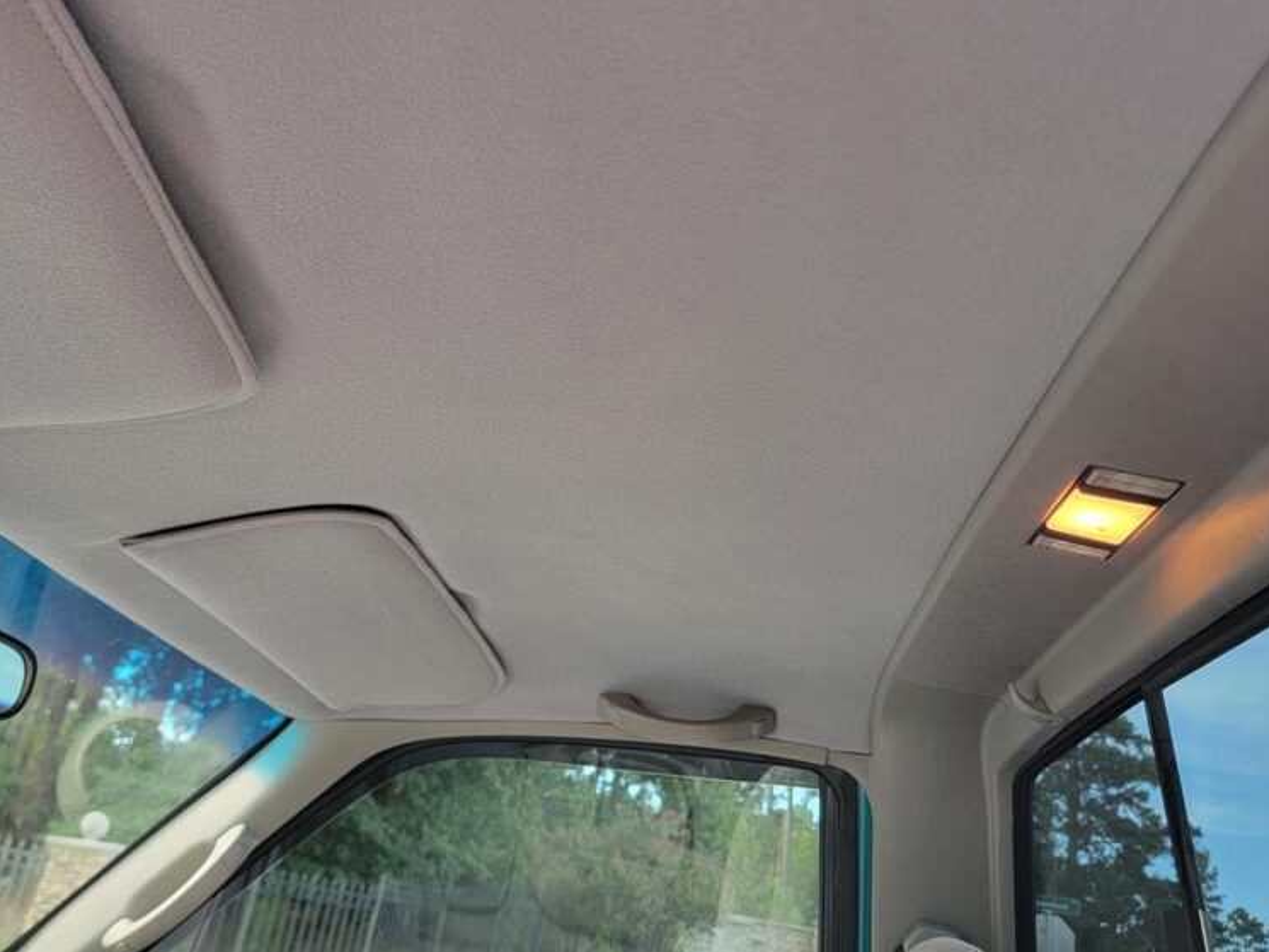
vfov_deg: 42.8
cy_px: 407
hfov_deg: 55.3
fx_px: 1210
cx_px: 623
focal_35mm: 33
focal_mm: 6.7
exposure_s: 1/120
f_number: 1.8
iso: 160
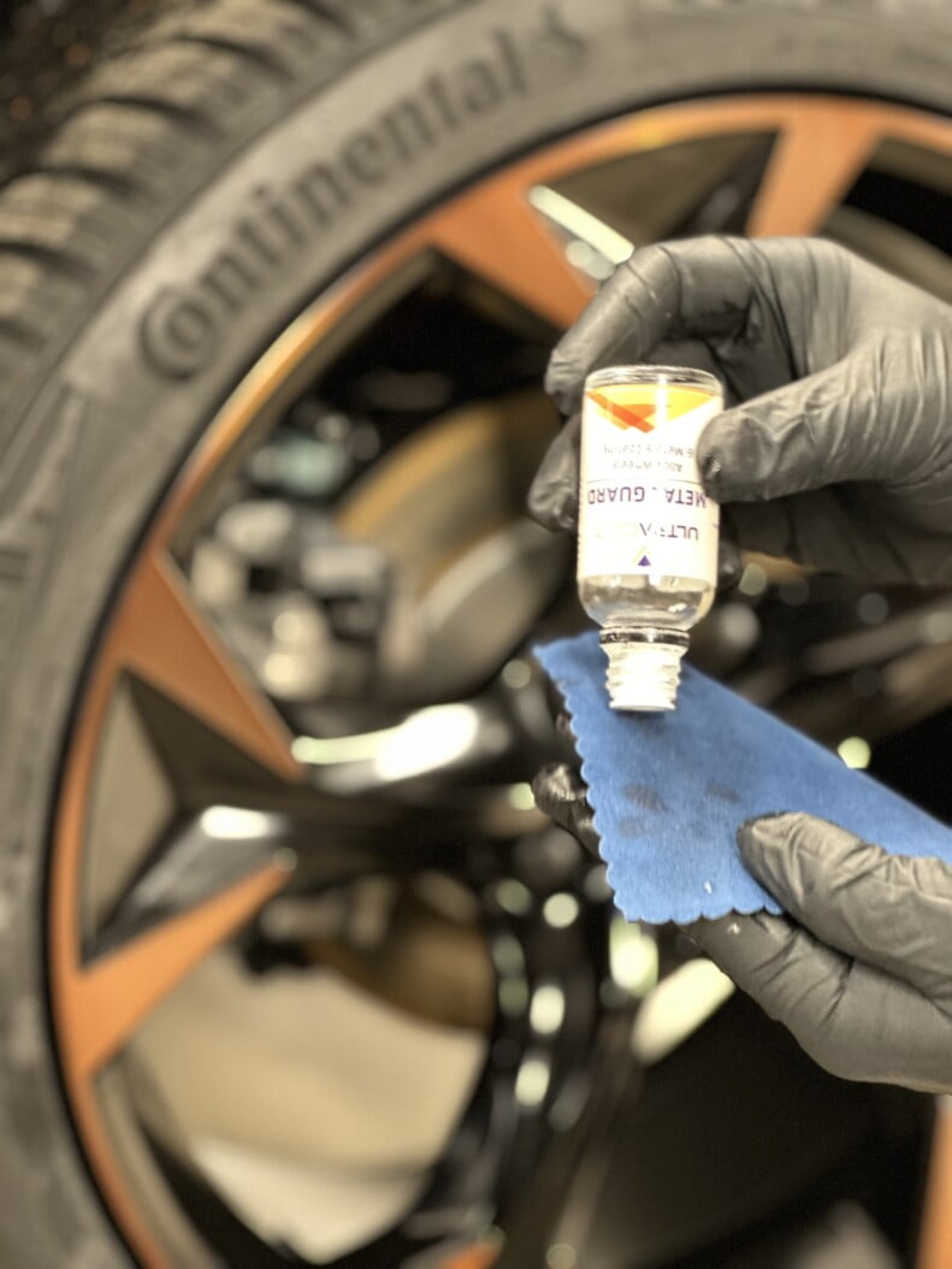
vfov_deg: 25.3
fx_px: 2822
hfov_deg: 19.1
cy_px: 634
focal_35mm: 77
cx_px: 476
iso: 400
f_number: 2.8
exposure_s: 1/14
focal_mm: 9
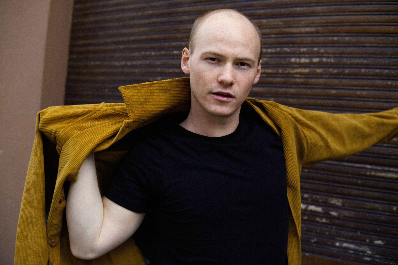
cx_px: 199
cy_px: 132
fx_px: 586
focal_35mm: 53
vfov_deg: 25.5
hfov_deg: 37.5
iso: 160
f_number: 3.6
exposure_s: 1/250
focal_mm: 35
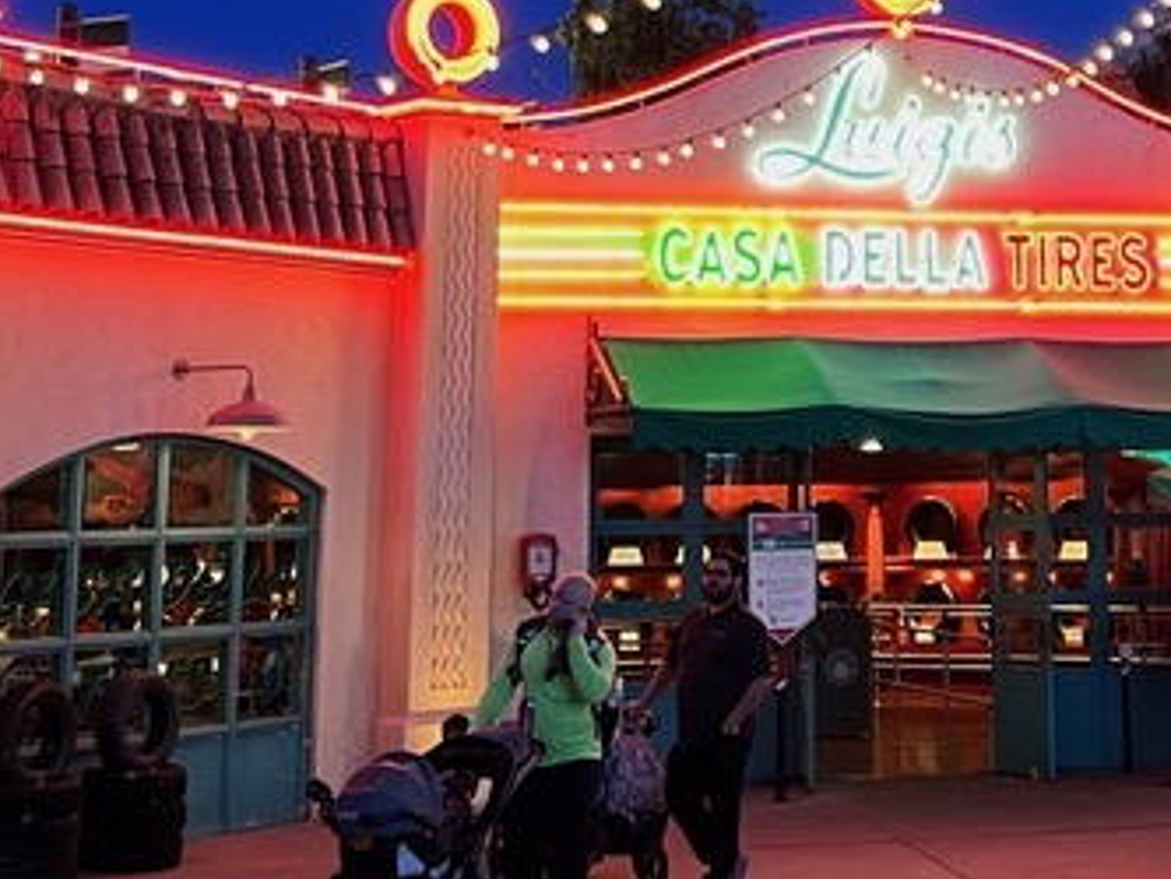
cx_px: 837
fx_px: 2707
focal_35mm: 80
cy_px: -134
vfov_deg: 17.7
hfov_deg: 24.2
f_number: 1.5
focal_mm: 5.7
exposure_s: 1/40
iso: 400
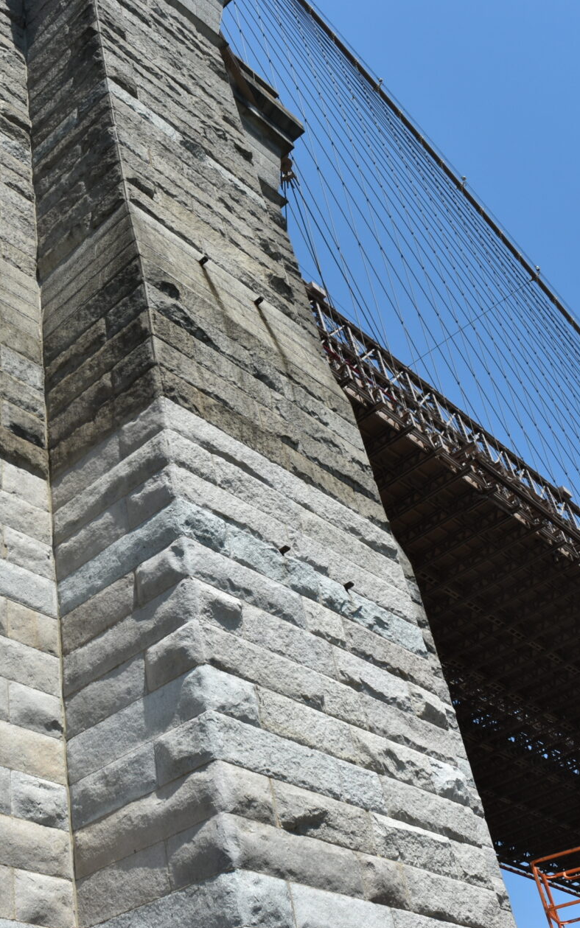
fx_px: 1062
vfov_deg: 47.2
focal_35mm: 42
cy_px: 460
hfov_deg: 29.9
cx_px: 128
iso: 200
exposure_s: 1/400
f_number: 10
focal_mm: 18
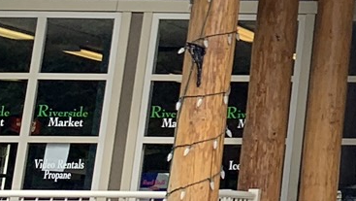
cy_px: -223
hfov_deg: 11.7
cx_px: 779
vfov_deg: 7.4
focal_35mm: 158
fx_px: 1492
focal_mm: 4.25
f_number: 1.8
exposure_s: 1/749
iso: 25
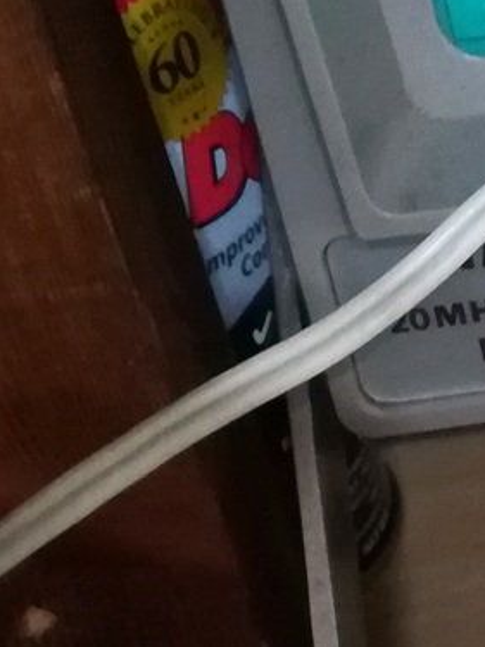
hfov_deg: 11.8
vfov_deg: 17.6
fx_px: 2075
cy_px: 519
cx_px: 1005
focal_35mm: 111
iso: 500
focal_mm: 3.83
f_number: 2.2
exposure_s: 1/20
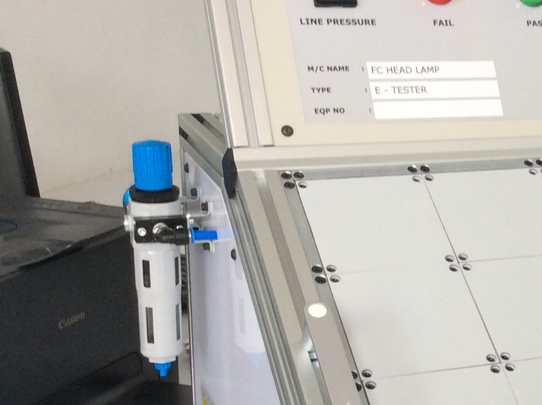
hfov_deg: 21.7
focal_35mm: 85
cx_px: 613
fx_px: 1329
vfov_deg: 17.2
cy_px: 297
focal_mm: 3.3
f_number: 2.4
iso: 40
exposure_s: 1/33
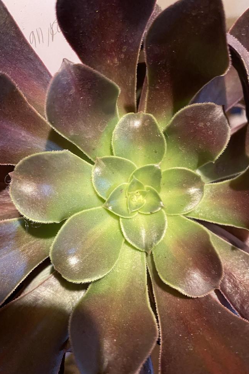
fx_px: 290
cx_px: 142
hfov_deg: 46.3
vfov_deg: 65.5
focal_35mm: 28
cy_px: 193
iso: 500
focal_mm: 4.25
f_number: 1.8
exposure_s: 1/30
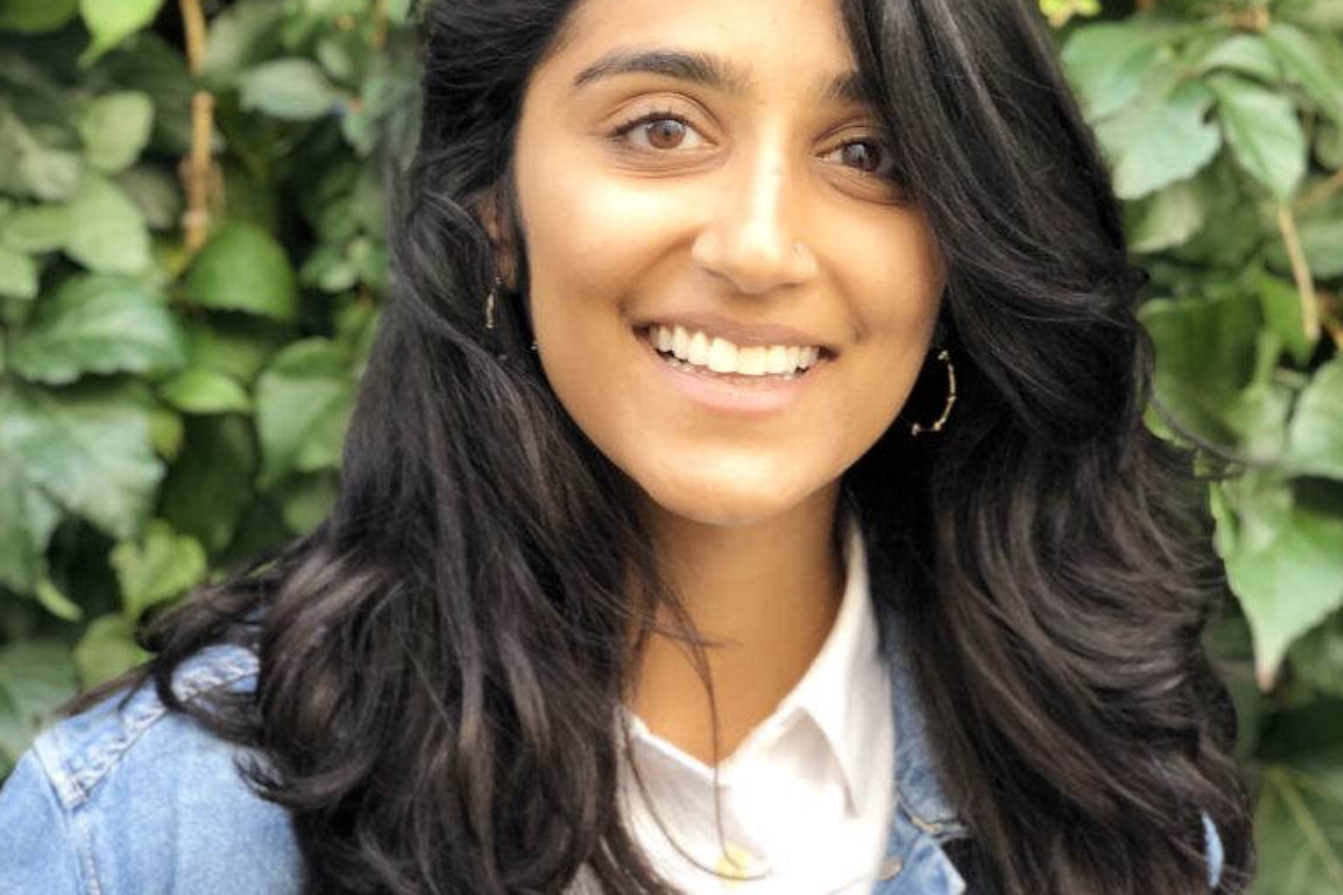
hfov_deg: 27.7
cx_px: 676
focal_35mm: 73
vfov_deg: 18.5
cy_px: 202
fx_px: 2723
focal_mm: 6
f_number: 2.4
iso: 25
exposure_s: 1/60
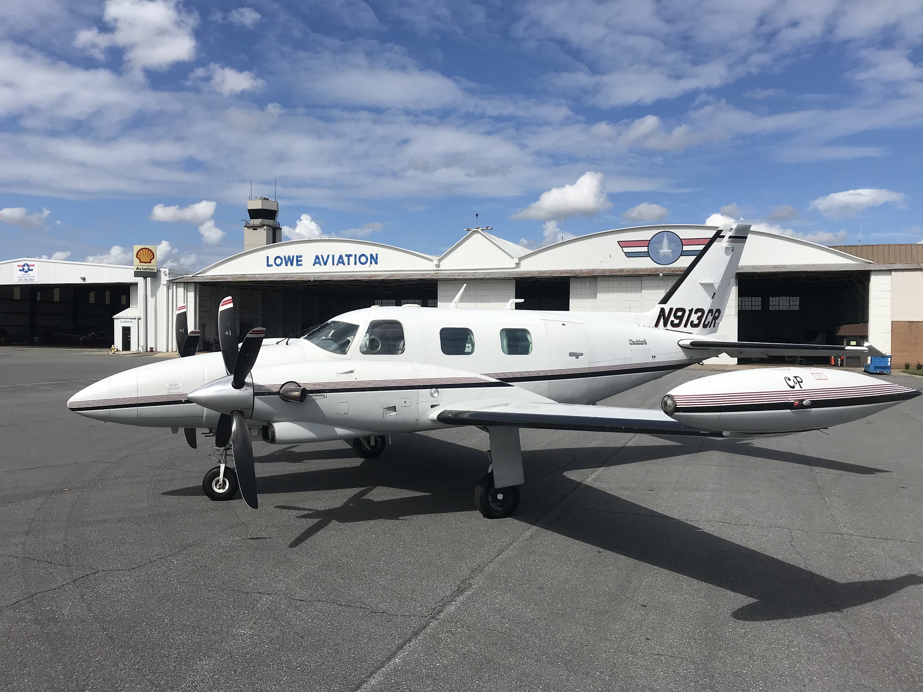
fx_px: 747
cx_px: 462
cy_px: 346
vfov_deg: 49.7
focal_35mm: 28
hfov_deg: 63.4
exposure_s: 1/5988
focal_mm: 3.99
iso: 20
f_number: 1.8
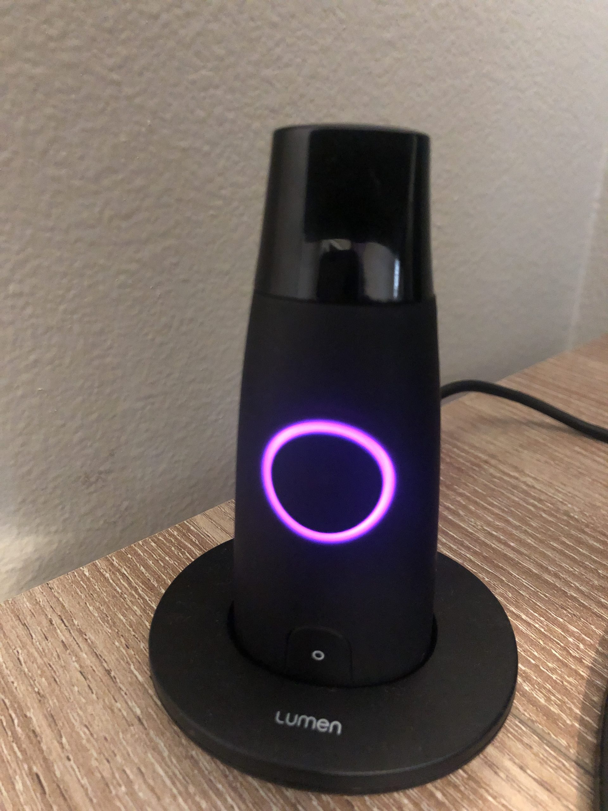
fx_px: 656
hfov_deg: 49.7
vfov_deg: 63.4
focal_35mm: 28
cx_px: 304
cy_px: 406
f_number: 1.8
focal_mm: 4
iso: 200
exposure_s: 1/4
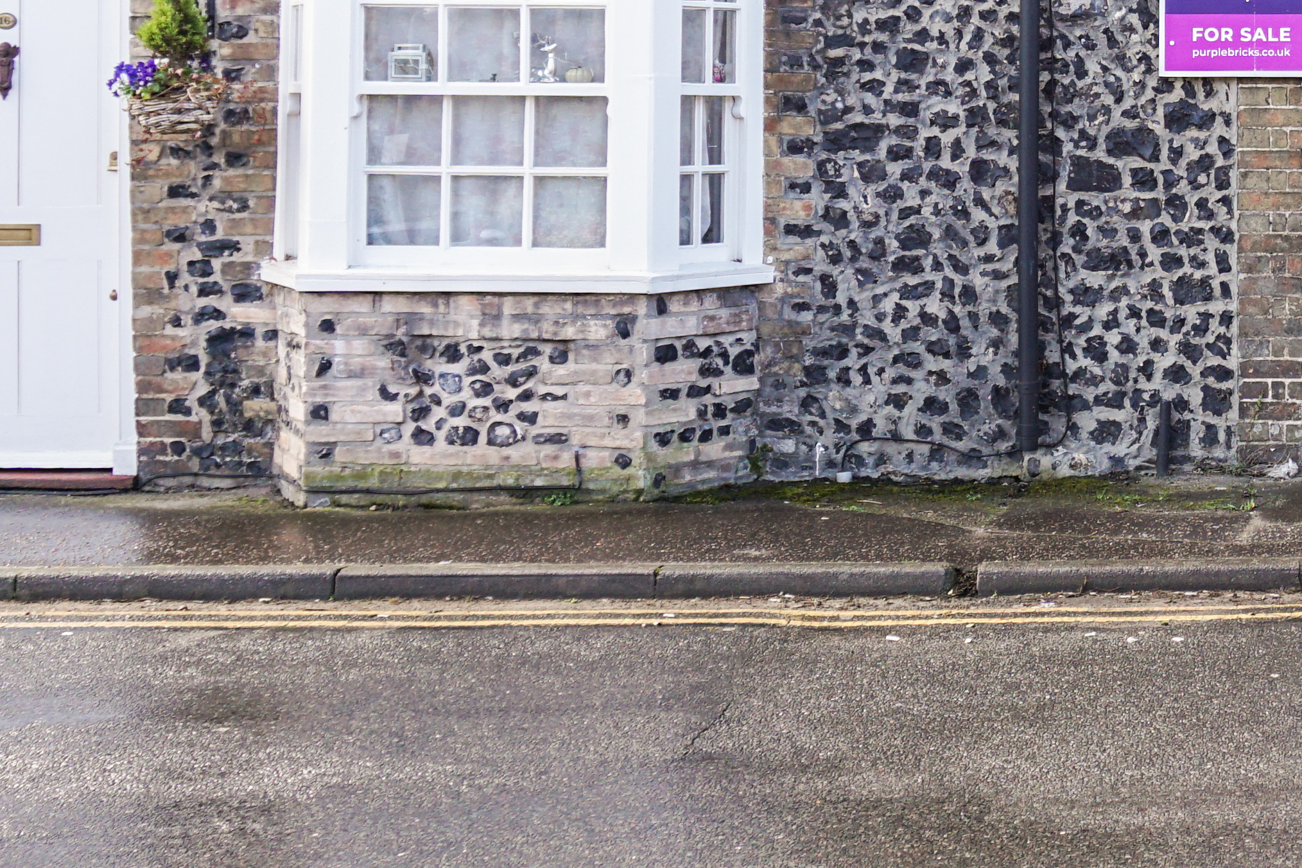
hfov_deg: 24.6
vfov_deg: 18.4
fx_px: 2568
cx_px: 1710
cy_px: -103
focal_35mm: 71
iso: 100
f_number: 5
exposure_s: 1/100
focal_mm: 16
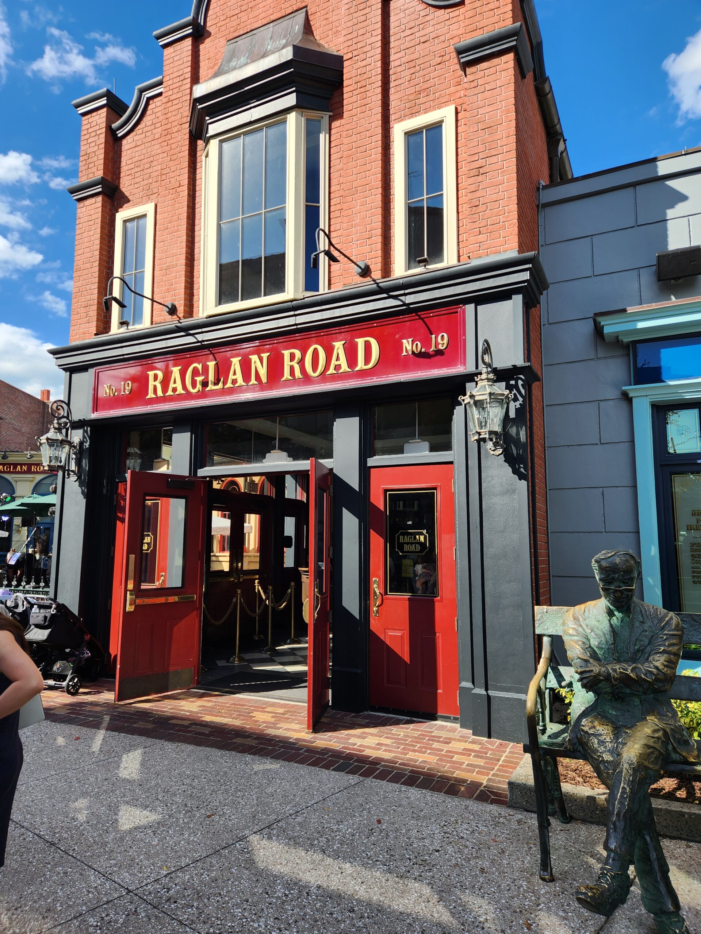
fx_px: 621
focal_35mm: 23
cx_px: 350
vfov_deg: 73.9
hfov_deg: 58.9
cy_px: 467
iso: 20
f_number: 1.8
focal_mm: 5.4
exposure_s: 1/942
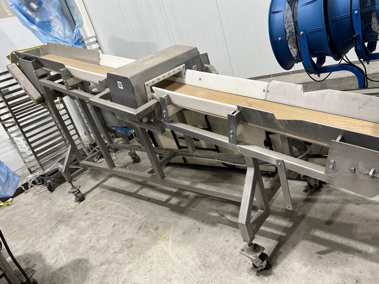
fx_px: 285
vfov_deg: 53.1
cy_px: 142
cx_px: 190
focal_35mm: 26
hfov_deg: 67.3
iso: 160
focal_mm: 5.7
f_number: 1.5
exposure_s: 1/60
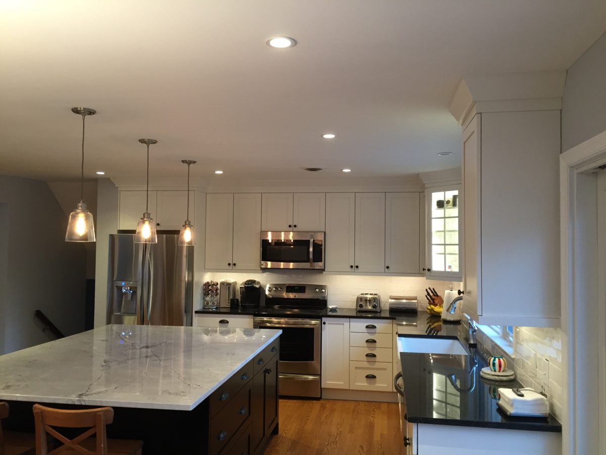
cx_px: 303
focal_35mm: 29
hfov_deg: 61.7
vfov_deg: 48.2
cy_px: 228
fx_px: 508
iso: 100
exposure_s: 1/30
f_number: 2.2
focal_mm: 4.15
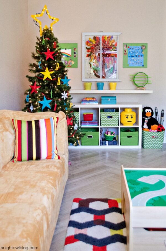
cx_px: 83
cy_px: 126
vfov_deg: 57.3
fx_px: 229
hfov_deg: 39.8
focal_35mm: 33
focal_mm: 22
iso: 5000
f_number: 4
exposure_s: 1/250
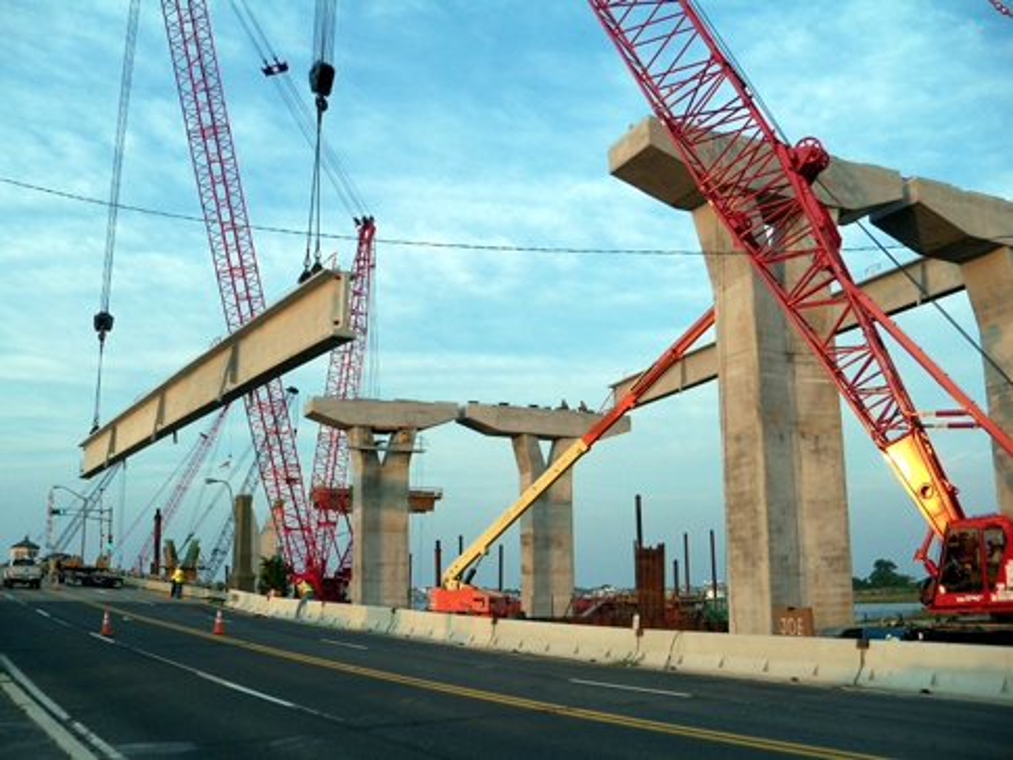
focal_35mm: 35
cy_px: 380
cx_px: 506
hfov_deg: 52.6
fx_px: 1024
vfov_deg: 40.7
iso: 64
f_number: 3.5
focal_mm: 6.2
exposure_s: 1/250
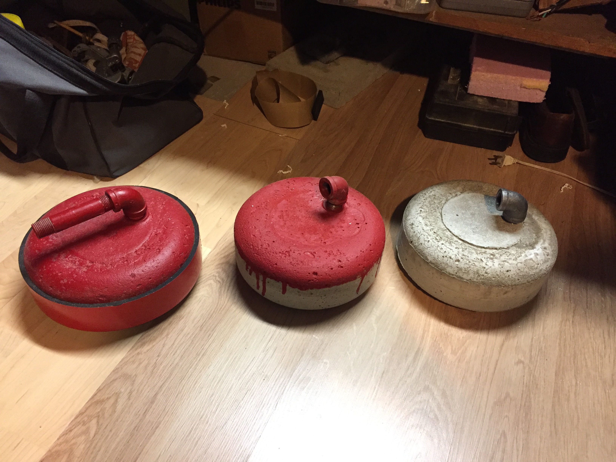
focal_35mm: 29
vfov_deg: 48.2
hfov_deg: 61.7
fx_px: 516
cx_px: 308
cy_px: 231
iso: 250
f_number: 2.2
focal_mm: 4.15
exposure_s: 1/30
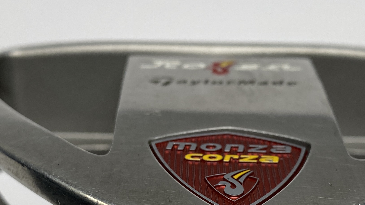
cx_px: 219
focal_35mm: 70
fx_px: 677
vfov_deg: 17.0
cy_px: 180
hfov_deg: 30.1
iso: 32
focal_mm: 4.25
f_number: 1.8
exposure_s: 1/363
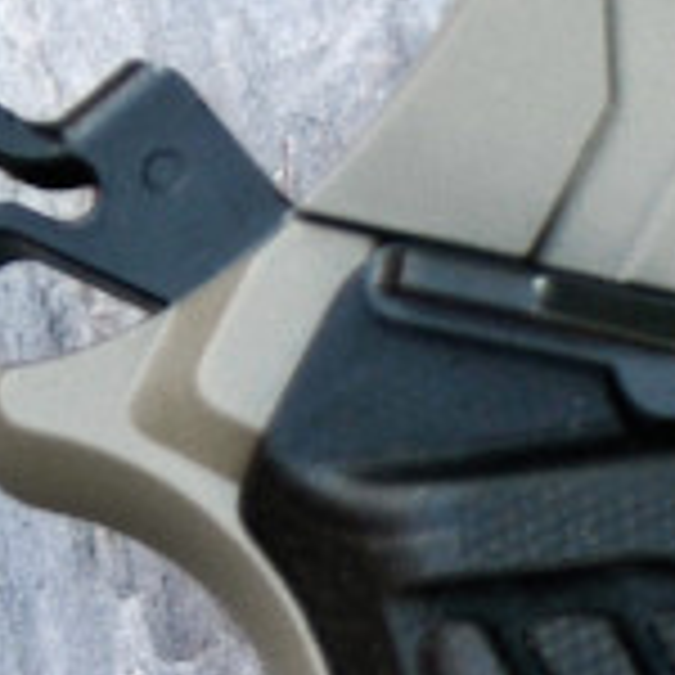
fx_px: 11119
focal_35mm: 504
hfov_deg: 3.4
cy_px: 1467
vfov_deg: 3.4
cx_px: 1800
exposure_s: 1/125
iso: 100
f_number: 2.8
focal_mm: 44
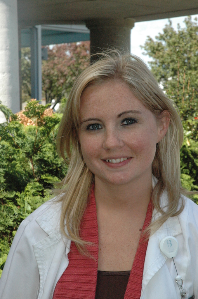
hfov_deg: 14.1
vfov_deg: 21.0
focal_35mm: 97
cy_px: 150
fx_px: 802
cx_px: 101
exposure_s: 1/500
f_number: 14
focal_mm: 62
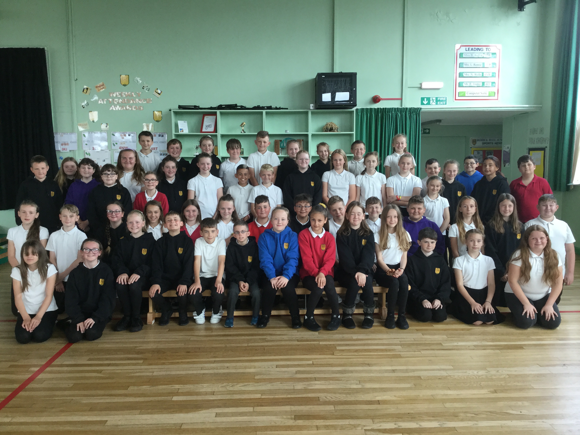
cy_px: 218
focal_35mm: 31
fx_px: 519
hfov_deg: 58.4
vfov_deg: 45.4
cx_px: 290
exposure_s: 1/33
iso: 32
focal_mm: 3.3
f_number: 2.4
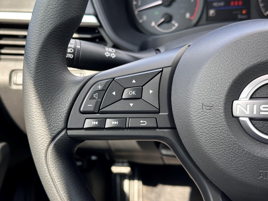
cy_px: 100
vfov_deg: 30.3
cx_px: 134
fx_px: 372
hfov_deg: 39.7
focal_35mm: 48
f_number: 1.78
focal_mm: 6.86
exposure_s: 1/161
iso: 50
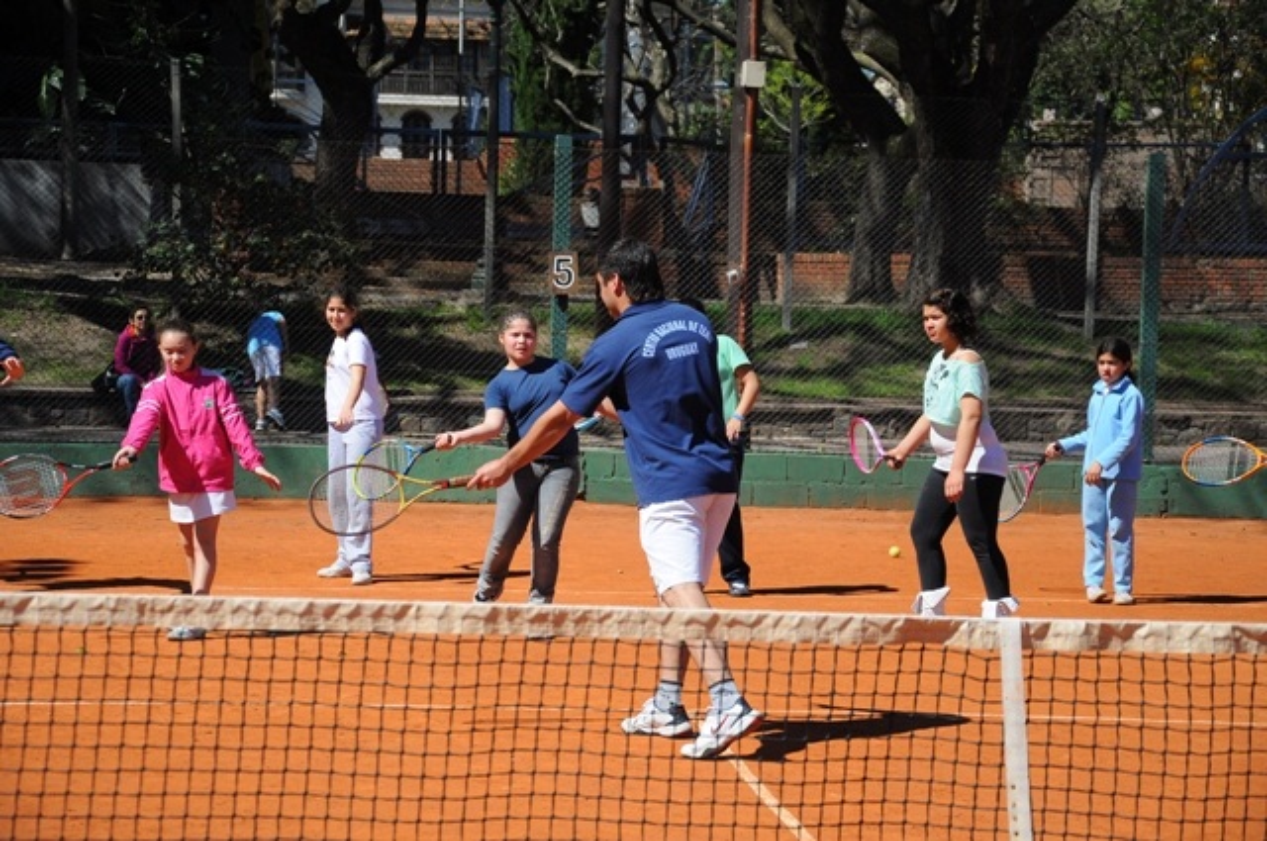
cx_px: 634
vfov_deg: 13.8
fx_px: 3480
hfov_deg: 20.6
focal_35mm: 99
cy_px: 420
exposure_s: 1/1600
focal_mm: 66
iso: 320
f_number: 6.3
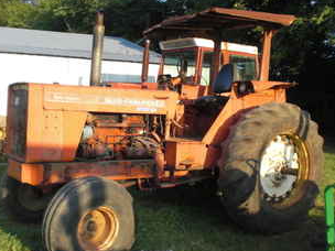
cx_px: 162
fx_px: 416
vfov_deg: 33.6
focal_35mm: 43
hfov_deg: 43.8
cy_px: 128
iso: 64
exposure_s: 1/320
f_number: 3.1
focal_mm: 6.3
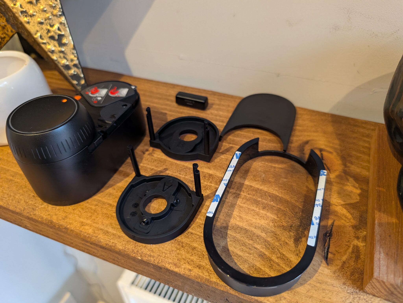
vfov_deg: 56.9
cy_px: 152
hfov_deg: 71.5
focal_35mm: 24
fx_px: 280
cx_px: 202
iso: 775
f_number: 1.68
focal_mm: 6.9
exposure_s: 1/100
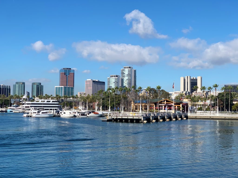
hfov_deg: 36.8
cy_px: 89
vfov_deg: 28.0
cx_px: 119
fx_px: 358
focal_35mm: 52
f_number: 2.4
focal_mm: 6
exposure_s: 1/1546
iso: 16
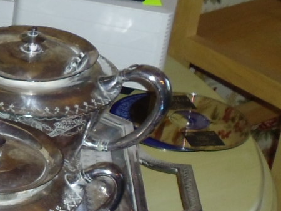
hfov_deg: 12.4
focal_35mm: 141
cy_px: 157
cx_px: -279
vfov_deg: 10.5
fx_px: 1145
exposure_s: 1/45
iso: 80
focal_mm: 5.6
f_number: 3.3
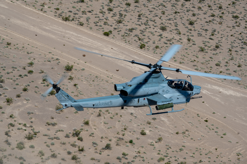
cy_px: 82
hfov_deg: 15.2
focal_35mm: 135
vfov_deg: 10.1
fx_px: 926
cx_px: 124
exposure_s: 1/400
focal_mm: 135
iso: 100
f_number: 9
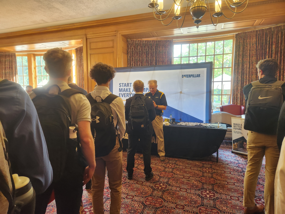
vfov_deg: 58.9
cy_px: 107
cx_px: 142
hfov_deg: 73.9
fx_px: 189
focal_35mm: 23
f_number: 1.8
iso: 400
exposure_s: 1/120
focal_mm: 5.4
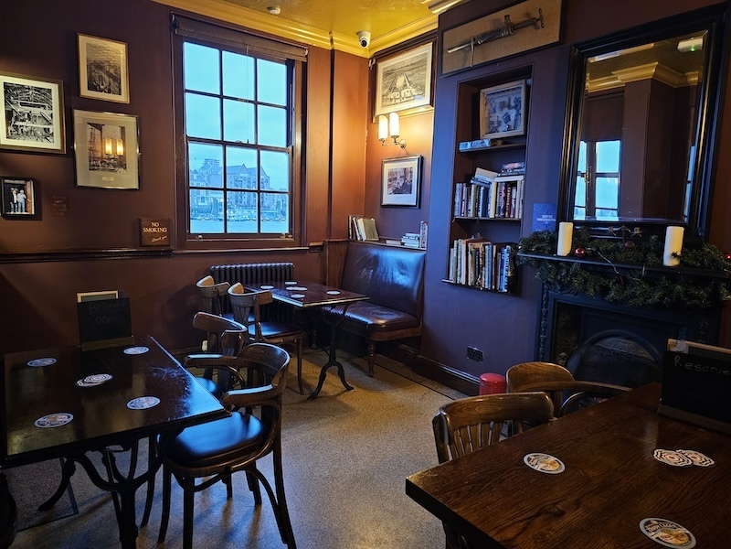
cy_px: 274
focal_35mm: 23
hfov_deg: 73.9
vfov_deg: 58.9
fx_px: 486
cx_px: 366
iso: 800
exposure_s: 1/25
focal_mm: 6.3
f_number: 1.7
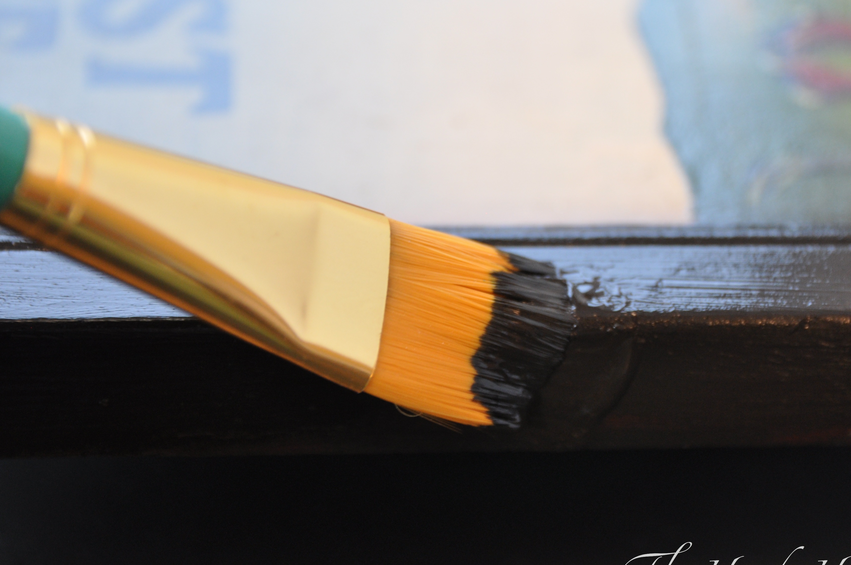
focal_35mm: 109
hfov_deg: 18.8
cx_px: 504
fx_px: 2573
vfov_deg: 12.5
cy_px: 269
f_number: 4
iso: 640
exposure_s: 1/20
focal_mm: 58
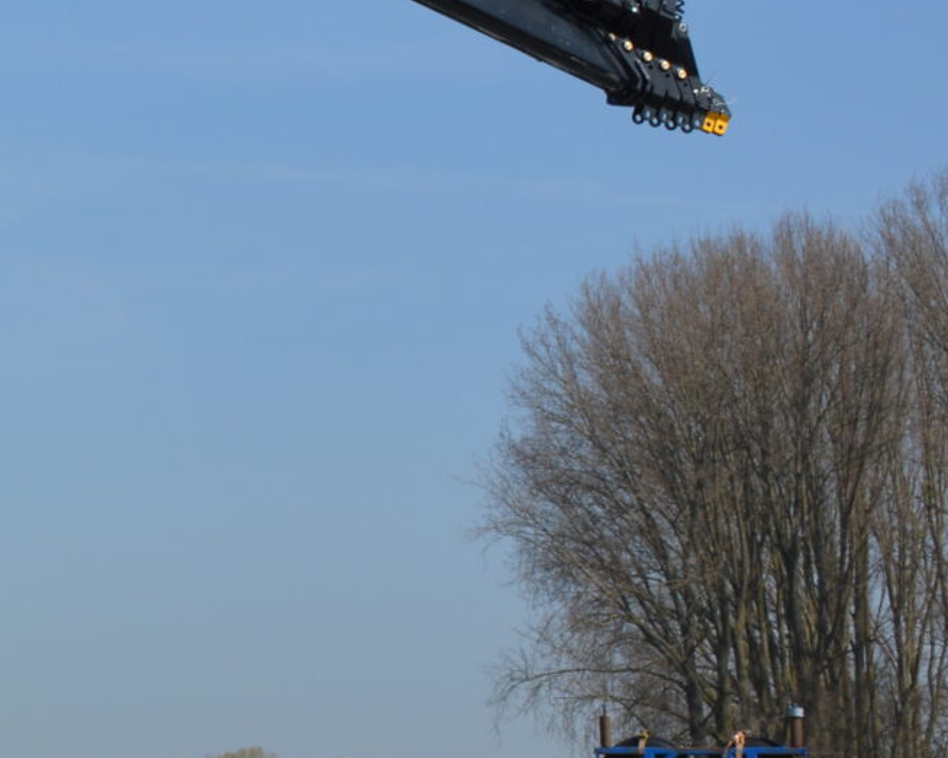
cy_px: 237
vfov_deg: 12.1
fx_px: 3558
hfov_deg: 13.9
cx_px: -628
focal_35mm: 127
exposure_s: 1/320
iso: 100
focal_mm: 23
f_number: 9
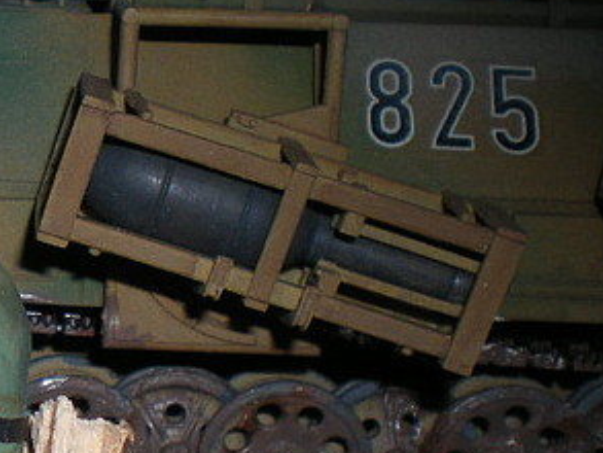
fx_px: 2091
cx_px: -202
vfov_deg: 12.3
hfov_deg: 15.5
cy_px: 358
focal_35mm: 120
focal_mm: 7.4
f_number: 4.9
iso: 64
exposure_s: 1/60
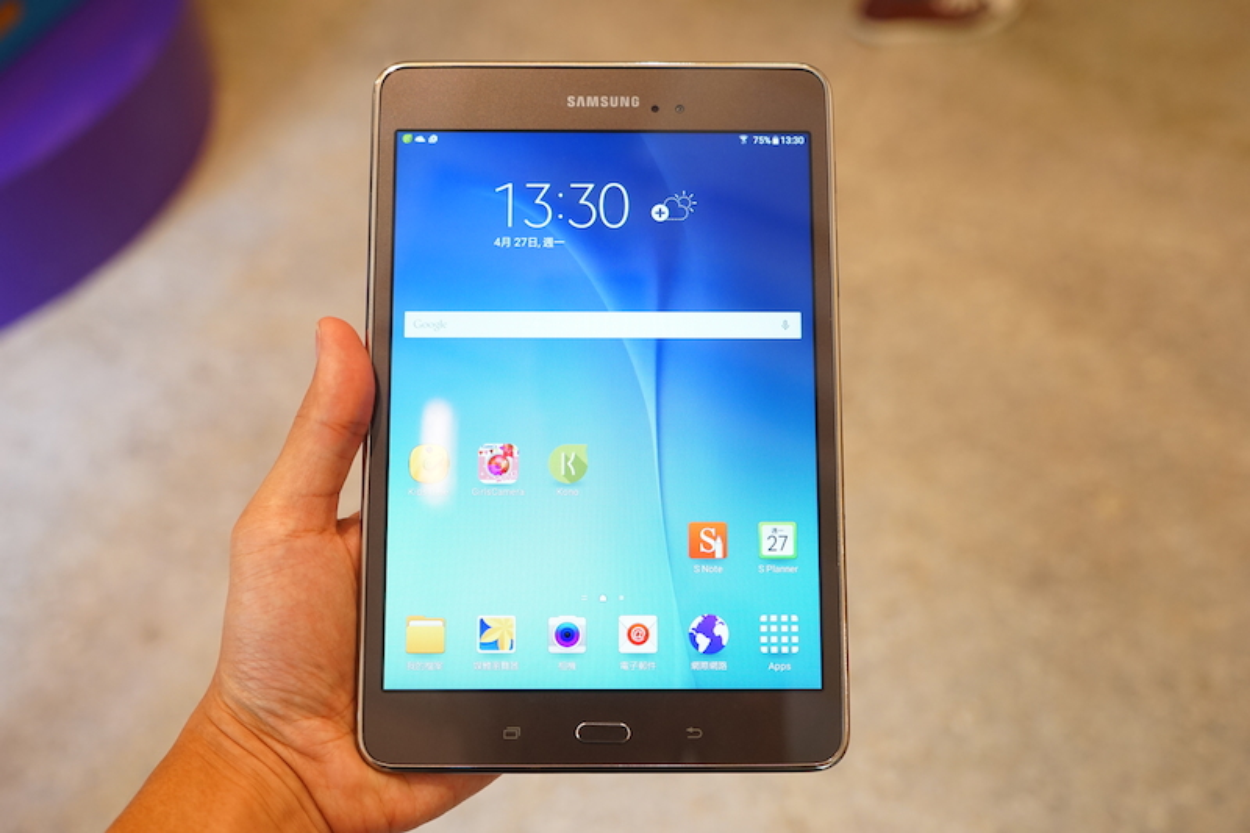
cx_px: 625
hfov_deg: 49.6
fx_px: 1354
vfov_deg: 34.2
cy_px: 416
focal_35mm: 39
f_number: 4.5
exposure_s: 1/100
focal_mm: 39
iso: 800
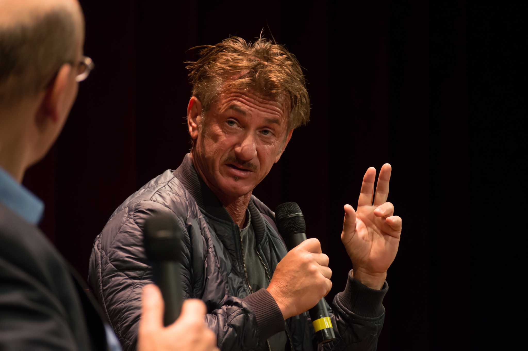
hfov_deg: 13.1
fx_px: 2308
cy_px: 176
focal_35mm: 158
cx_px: 264
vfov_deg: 8.7
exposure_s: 1/125
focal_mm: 105
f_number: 4.5
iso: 1600
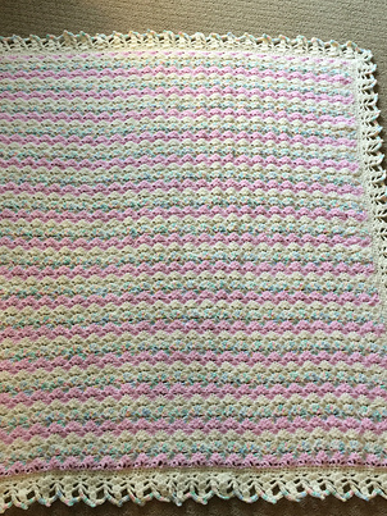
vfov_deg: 51.2
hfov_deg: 39.6
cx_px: 169
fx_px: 537
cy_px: 224
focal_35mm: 36
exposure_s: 1/15
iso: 40
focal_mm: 4.15
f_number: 2.2
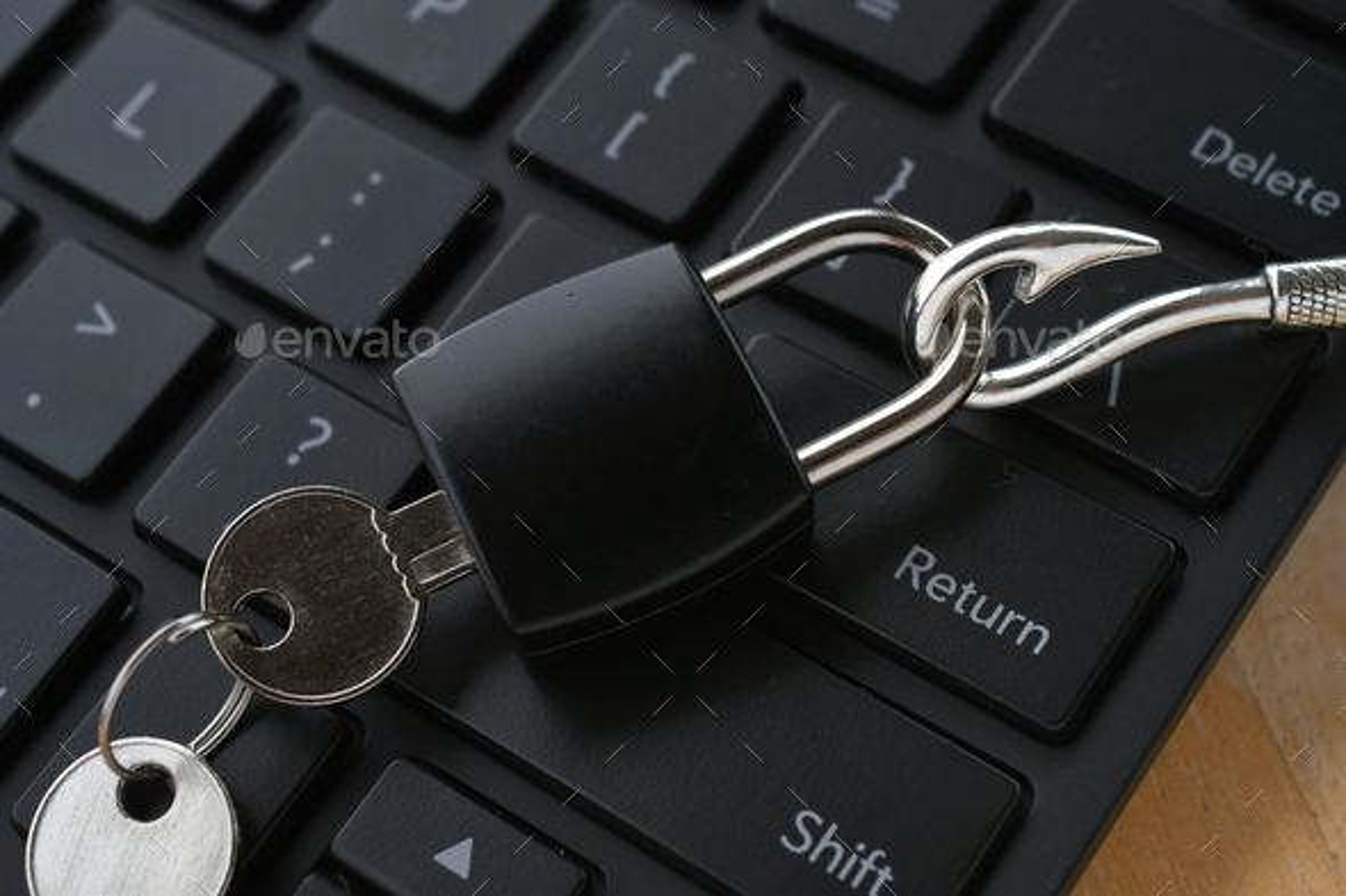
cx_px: 673
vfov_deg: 22.6
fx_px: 2243
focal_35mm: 60
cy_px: 448
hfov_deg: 33.4
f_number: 10
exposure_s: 1/50
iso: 500
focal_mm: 40
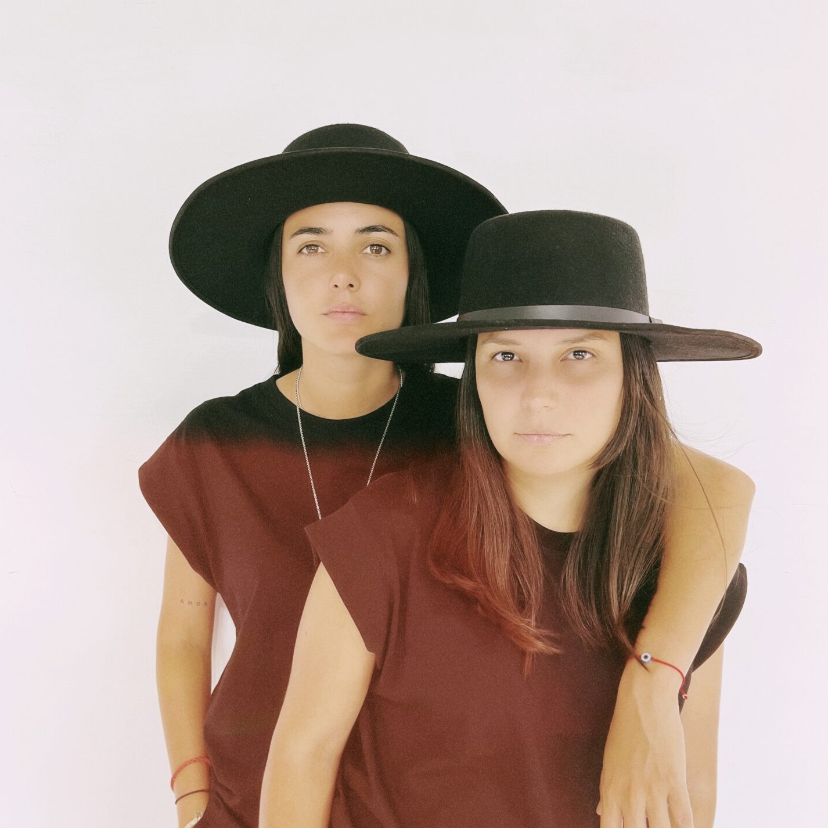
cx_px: 435
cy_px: 442
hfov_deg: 49.7
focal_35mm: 33
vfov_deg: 49.7
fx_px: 893
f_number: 1.5
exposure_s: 1/60
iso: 80
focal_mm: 5.7
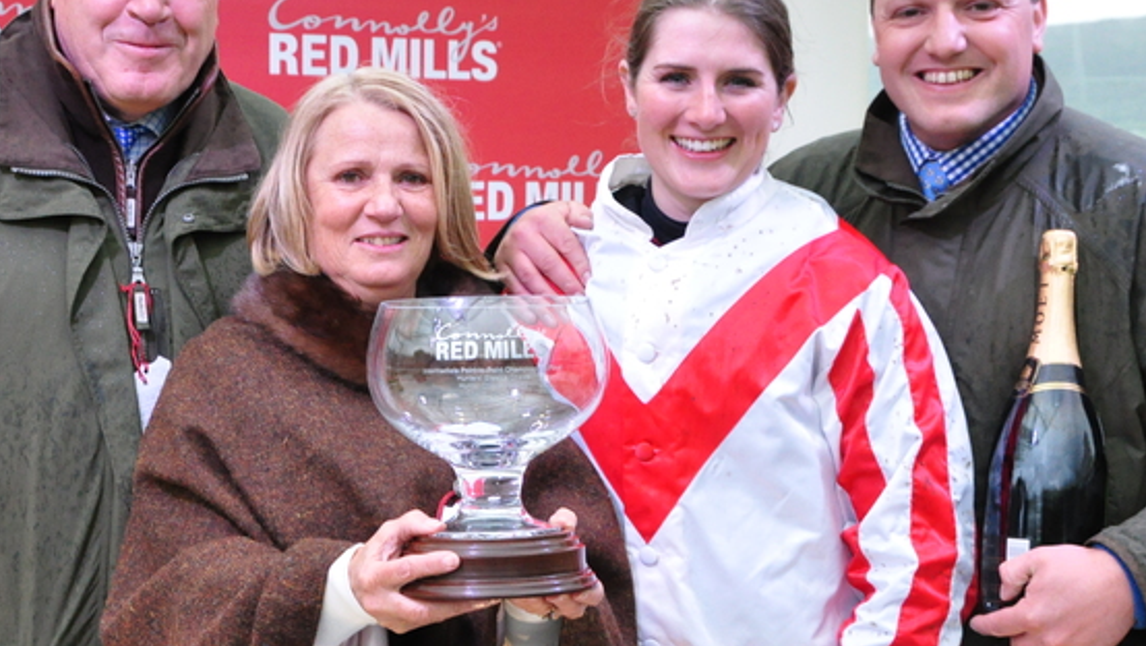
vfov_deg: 17.7
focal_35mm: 68
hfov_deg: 30.9
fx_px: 2067
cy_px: 328
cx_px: 443
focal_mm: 30
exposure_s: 1/160
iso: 2500
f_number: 9
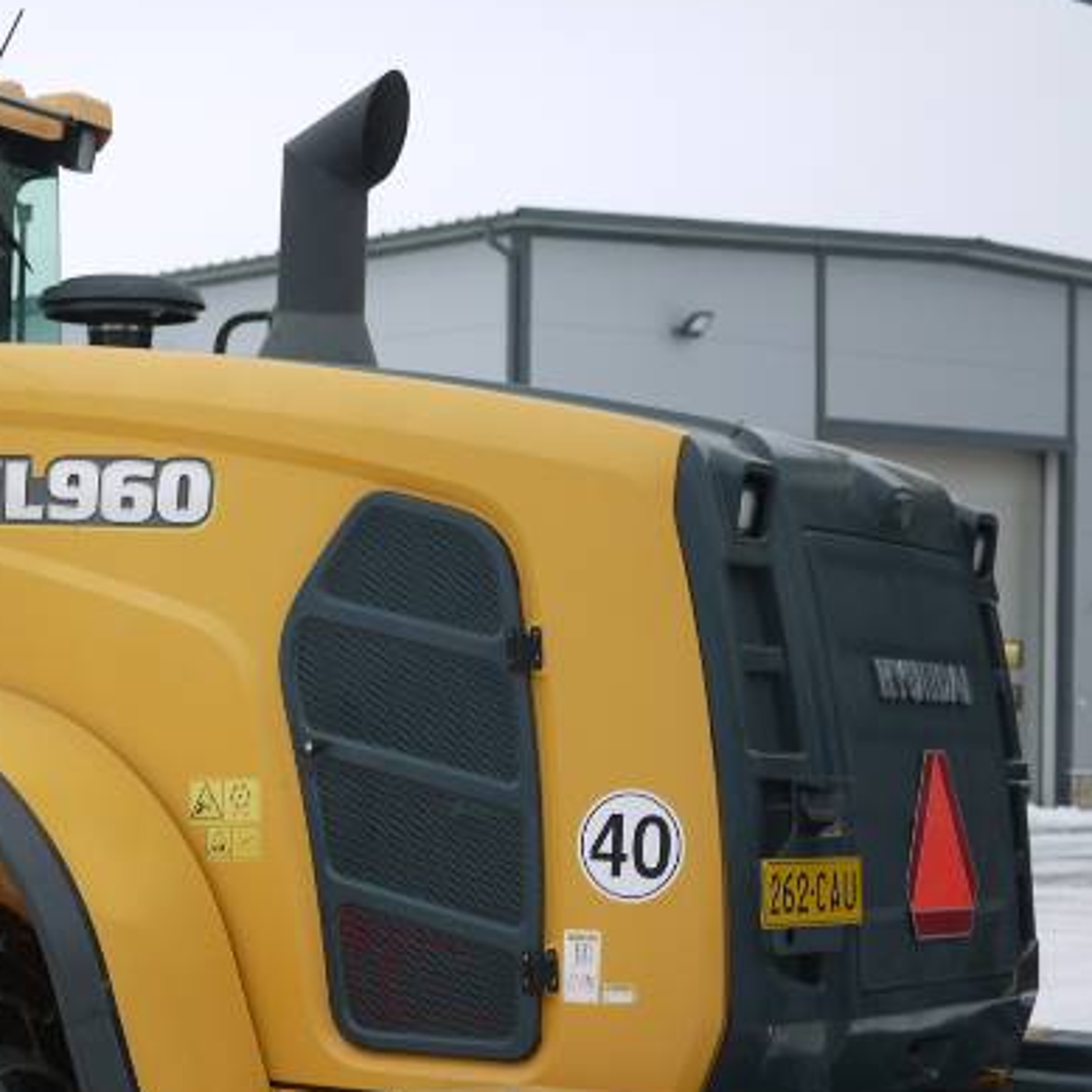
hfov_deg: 17.9
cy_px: 772
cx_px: -154
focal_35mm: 93
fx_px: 3319
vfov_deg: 18.6
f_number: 1.7
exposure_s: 1/100
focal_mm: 20
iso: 100
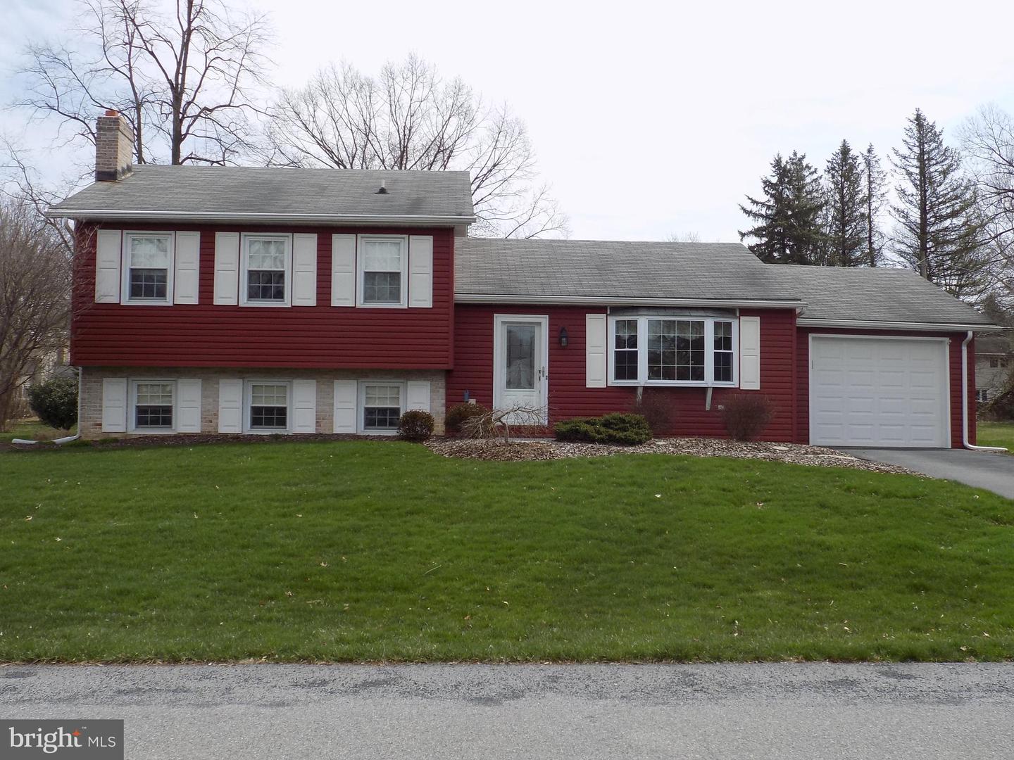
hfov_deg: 54.0
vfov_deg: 41.8
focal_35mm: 34
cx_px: 507
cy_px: 380
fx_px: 996
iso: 80
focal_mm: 6.1
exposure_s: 1/800
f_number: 3.4
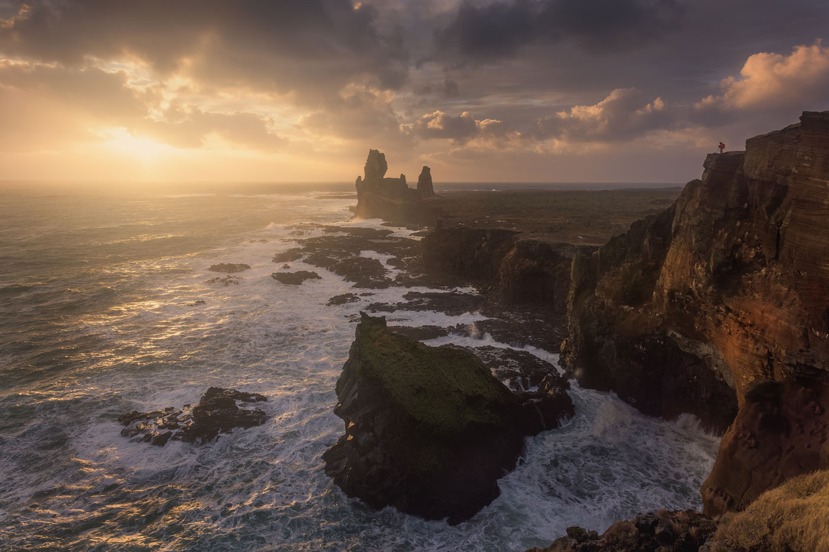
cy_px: 276
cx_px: 414
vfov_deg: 57.2
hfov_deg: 78.6
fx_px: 507
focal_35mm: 22
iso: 200
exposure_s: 1/250
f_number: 8
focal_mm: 22
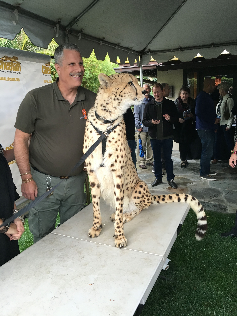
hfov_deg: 48.2
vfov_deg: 61.7
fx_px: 265
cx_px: 118
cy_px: 158
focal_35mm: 29
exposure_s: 1/30
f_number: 2.2
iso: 32
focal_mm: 4.15
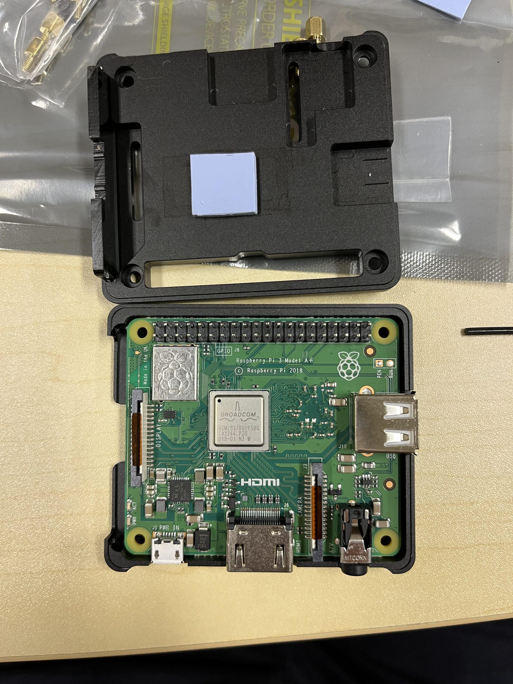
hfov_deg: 53.1
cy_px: 342
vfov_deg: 67.3
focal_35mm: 26
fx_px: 514
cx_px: 256
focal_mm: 5.1
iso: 125
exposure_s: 1/60
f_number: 1.6
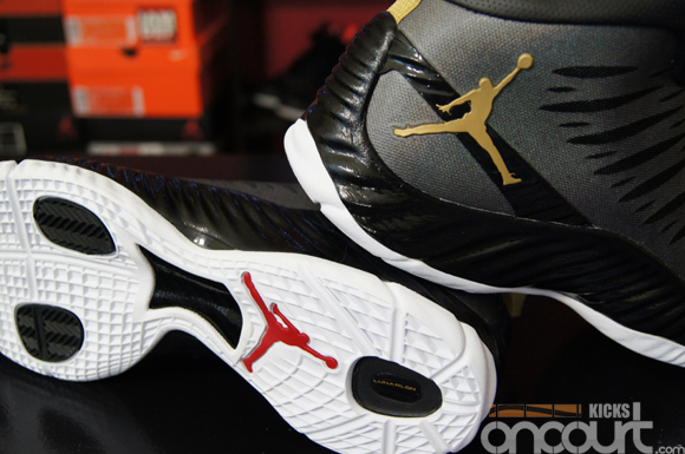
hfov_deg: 49.6
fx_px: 741
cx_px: 342
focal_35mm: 39
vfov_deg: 34.1
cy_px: 227
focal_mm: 26
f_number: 4.5
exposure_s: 1/50
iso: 1000
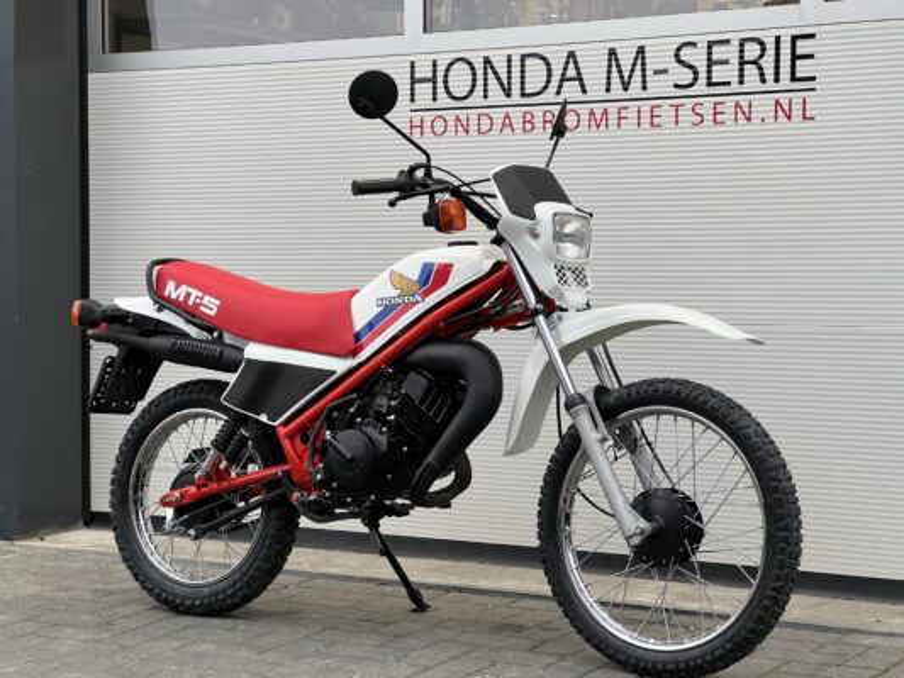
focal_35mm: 77
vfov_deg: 19.1
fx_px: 2011
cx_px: 452
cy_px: 339
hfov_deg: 25.3
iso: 250
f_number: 2.8
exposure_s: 1/100
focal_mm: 9
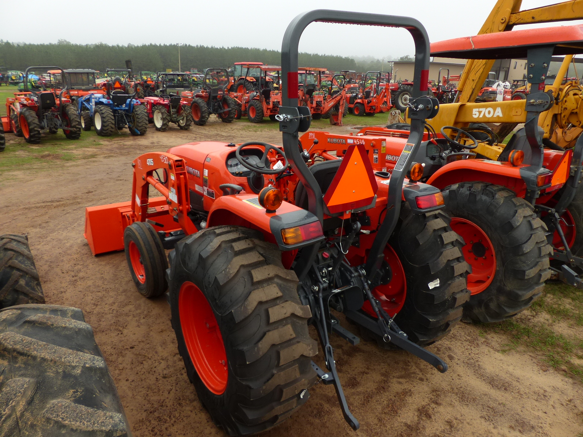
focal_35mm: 25
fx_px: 421
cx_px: 292
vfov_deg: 54.9
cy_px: 218
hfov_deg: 69.4
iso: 100
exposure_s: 1/60
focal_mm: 4.5
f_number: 2.8
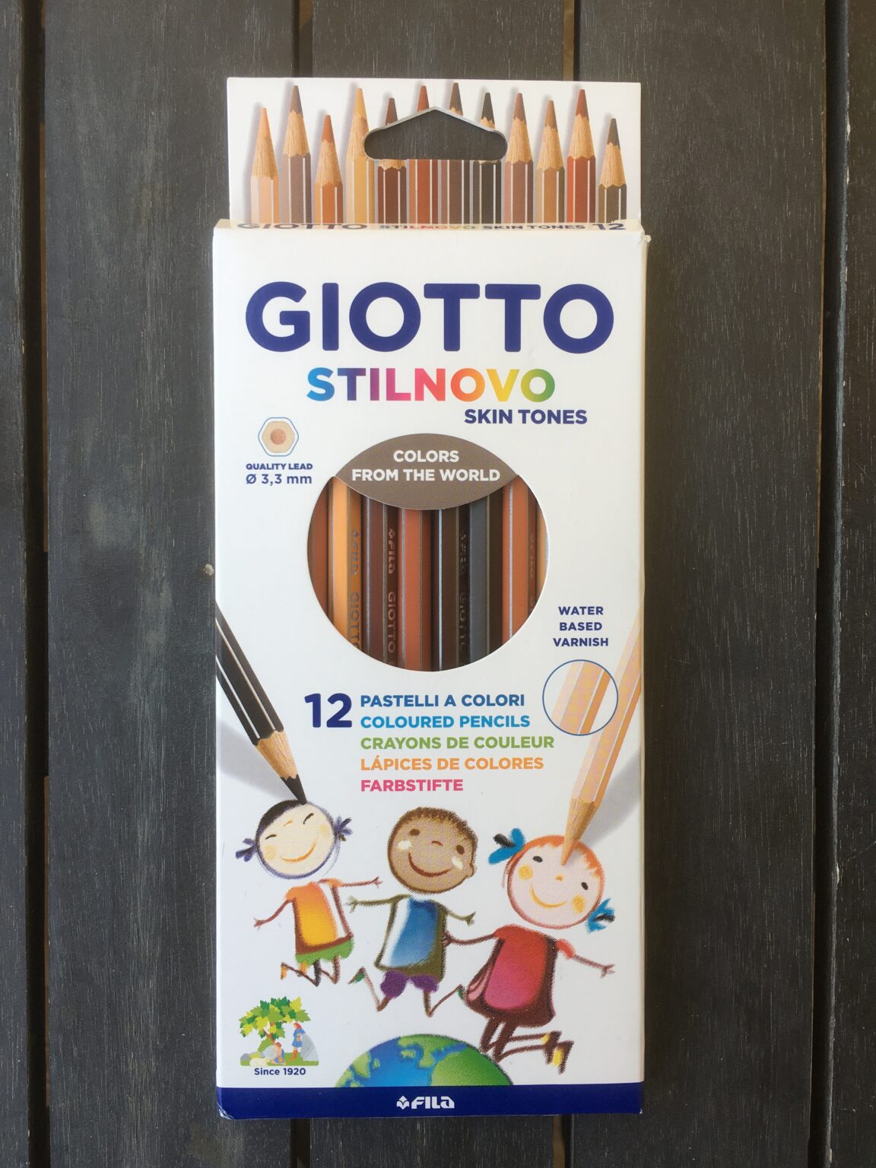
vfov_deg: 61.7
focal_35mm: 29
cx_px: 438
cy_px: 584
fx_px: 979
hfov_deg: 48.2
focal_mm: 4.15
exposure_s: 1/127
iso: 25
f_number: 2.2
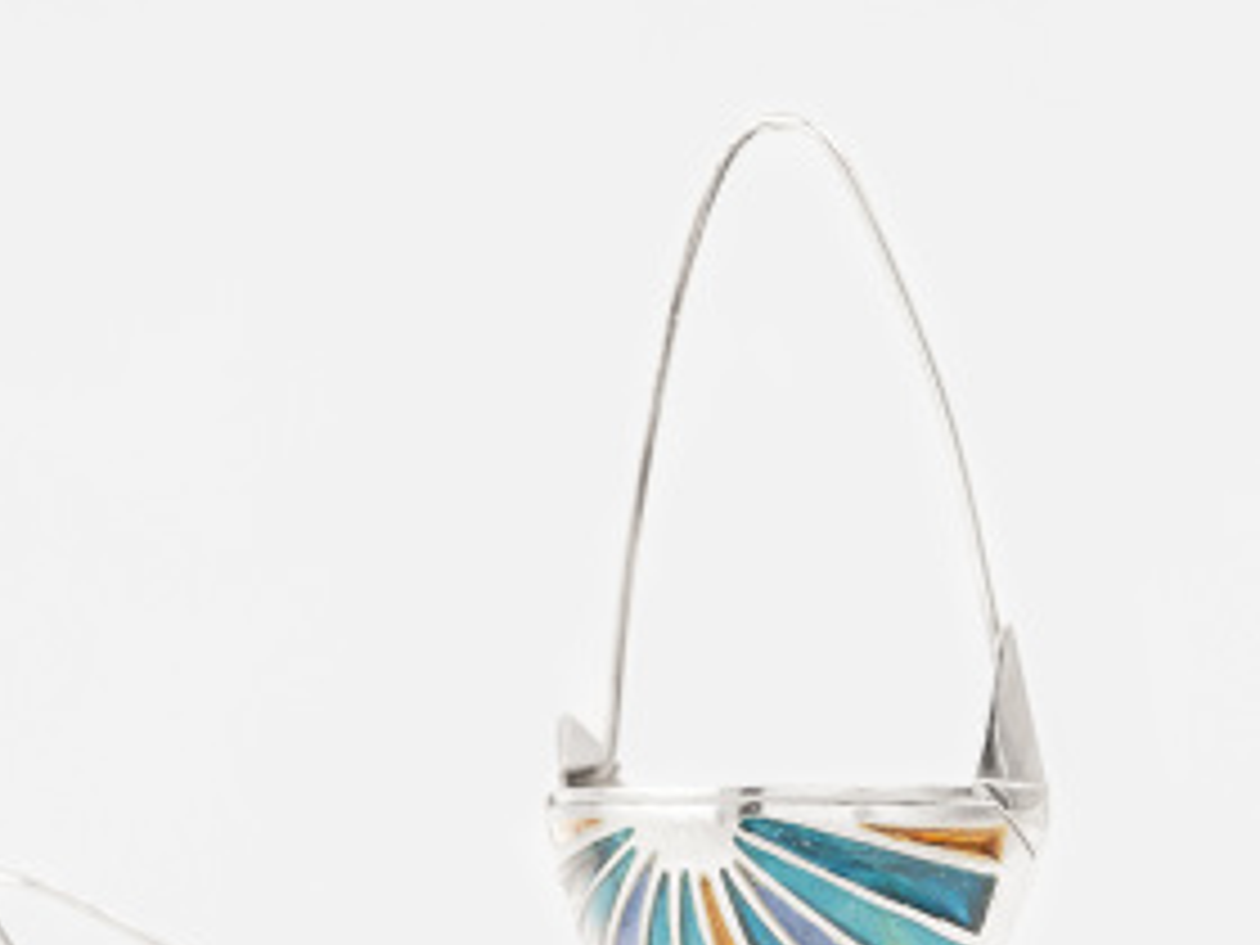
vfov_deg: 6.2
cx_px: 680
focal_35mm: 241
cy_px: 704
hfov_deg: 8.2
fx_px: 8772
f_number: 11
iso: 500
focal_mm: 105
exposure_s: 1/50
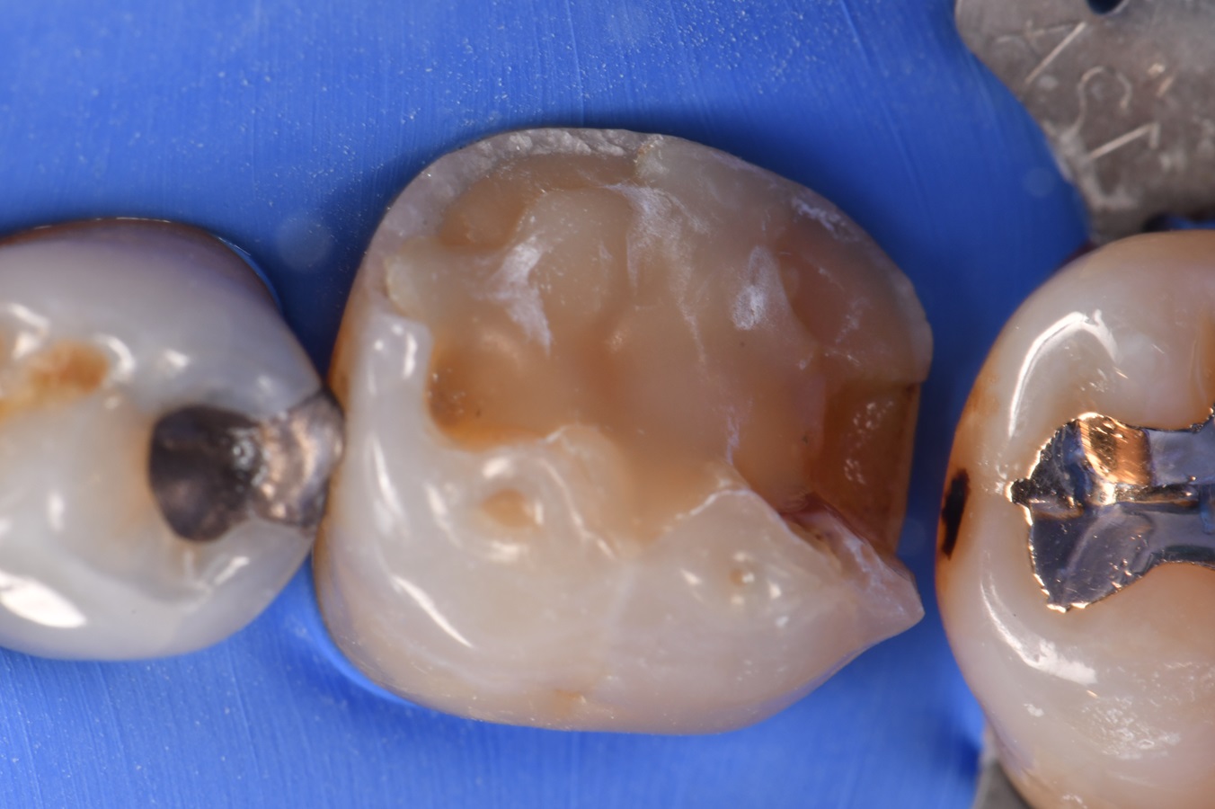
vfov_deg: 8.7
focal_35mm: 157
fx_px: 5296
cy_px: 404
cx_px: 608
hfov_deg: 13.1
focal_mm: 105
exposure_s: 1/160
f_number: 32
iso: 200
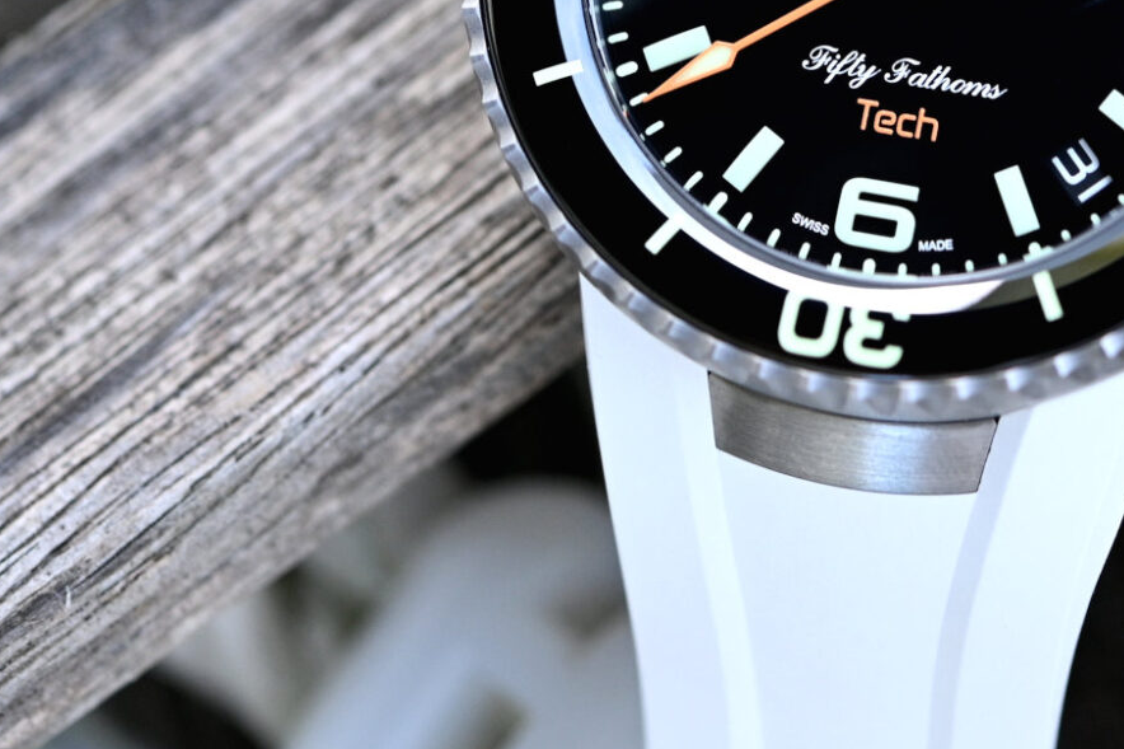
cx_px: 888
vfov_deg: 9.8
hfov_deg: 14.7
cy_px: 52
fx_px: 4339
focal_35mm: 139
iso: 800
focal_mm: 60
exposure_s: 1/200
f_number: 5.6
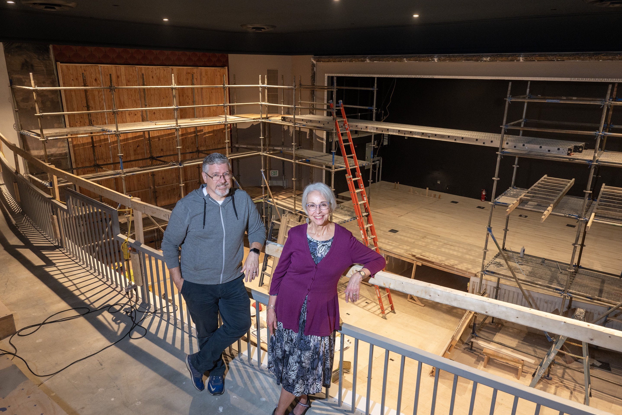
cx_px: 314
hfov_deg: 71.5
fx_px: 432
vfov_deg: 51.3
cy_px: 215
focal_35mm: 25
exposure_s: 1/100
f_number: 5.6
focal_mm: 24
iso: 1600
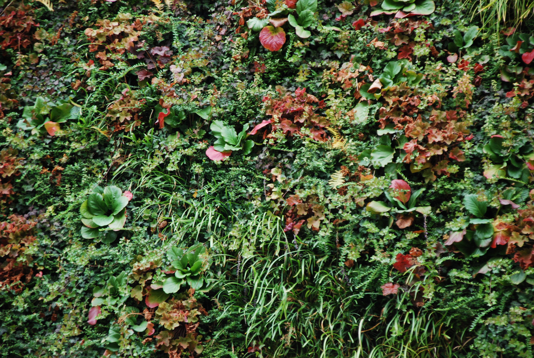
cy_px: 179
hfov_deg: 13.0
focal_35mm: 158
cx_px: 267
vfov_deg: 8.7
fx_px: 2339
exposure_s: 1/125
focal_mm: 105
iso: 500
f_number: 5.6
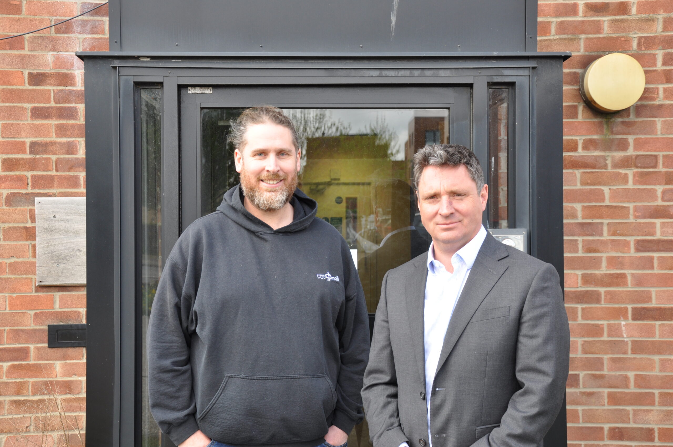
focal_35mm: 51
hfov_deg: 38.9
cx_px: 336
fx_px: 952
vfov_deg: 26.4
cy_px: 224
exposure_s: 1/125
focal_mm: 34
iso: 200
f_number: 5.6
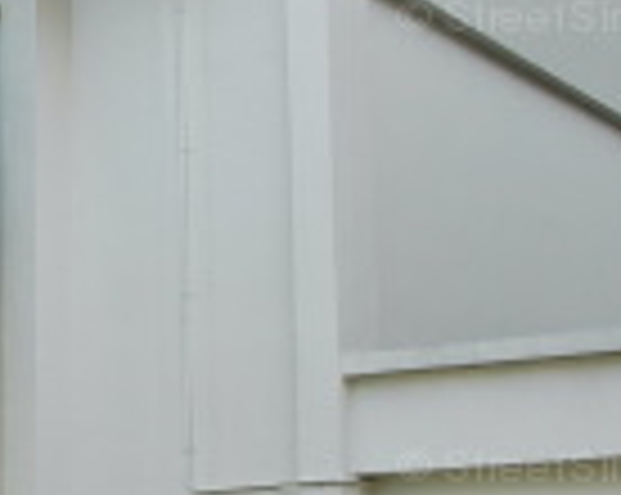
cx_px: -166
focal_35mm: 112
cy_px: 367
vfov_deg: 13.7
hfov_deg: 16.3
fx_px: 2056
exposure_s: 1/400
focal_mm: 20
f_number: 5
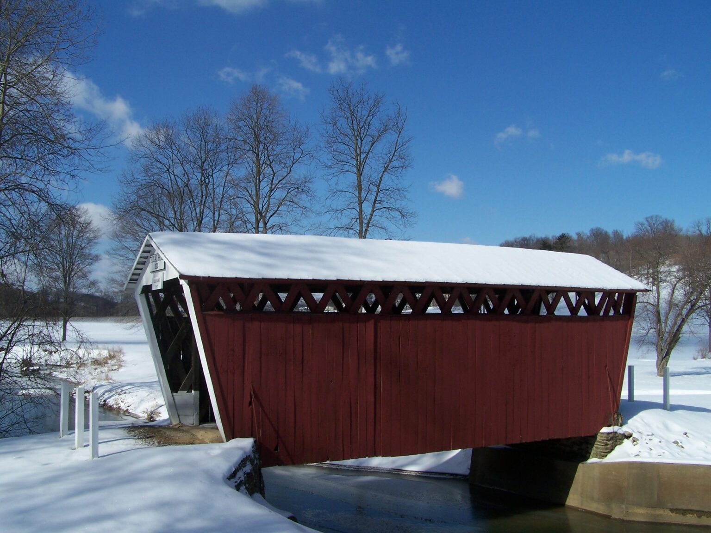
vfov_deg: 37.7
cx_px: 356
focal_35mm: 38
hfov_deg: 49.0
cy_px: 266
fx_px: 781
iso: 80
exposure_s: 1/750
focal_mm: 6.3
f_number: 5.6
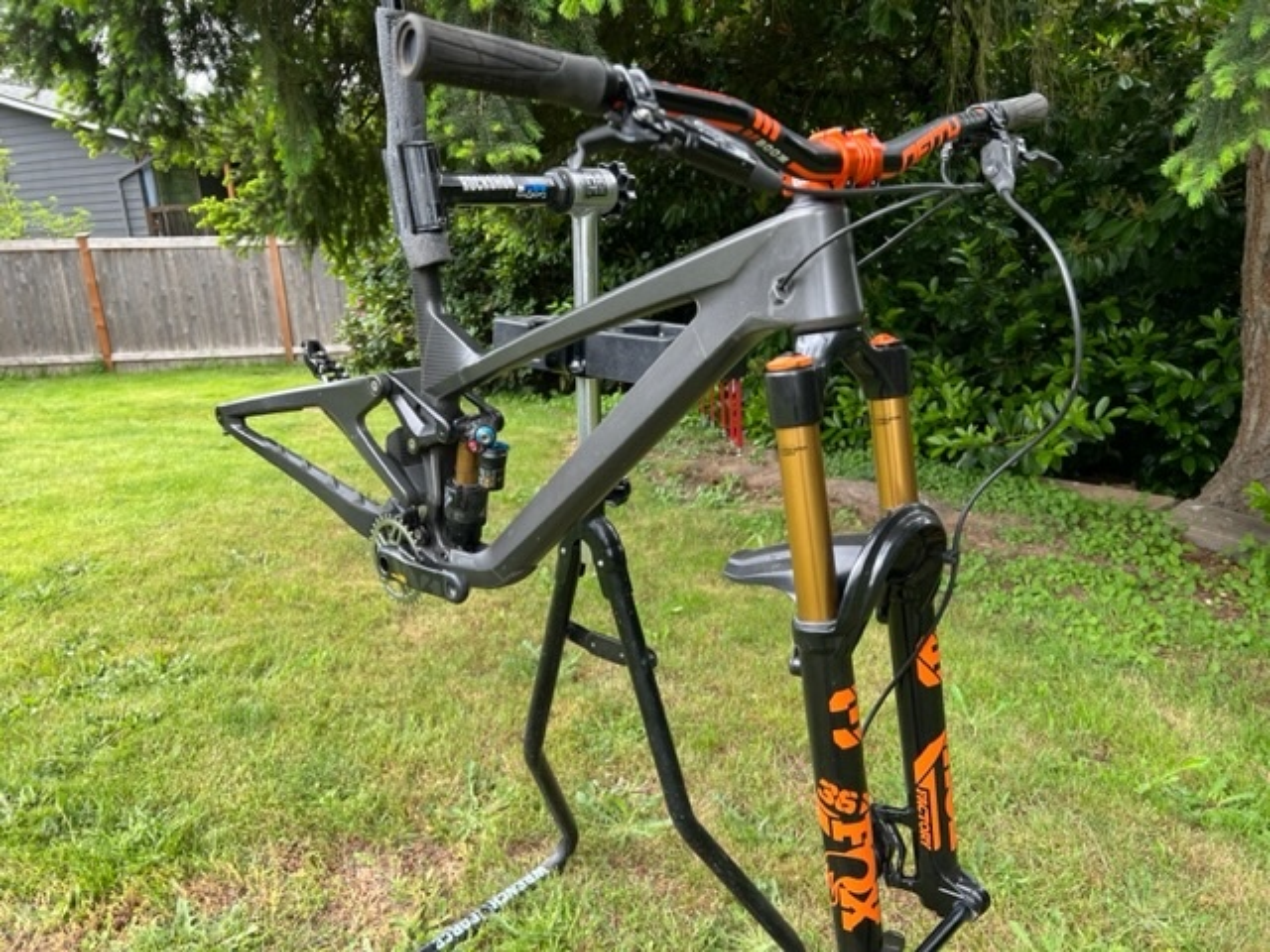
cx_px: 635
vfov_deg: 53.1
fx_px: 954
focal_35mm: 26
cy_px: 476
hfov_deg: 67.3
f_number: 1.5
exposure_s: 1/126
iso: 32
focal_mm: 5.7
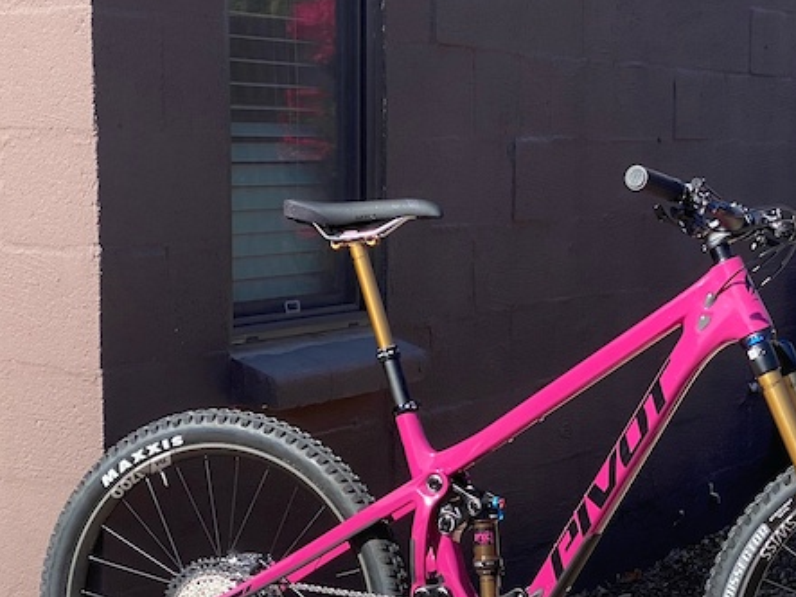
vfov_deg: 15.6
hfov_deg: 20.7
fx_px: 2161
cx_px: 591
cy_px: 450
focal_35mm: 94
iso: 20
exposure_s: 1/1199
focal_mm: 6
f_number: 2
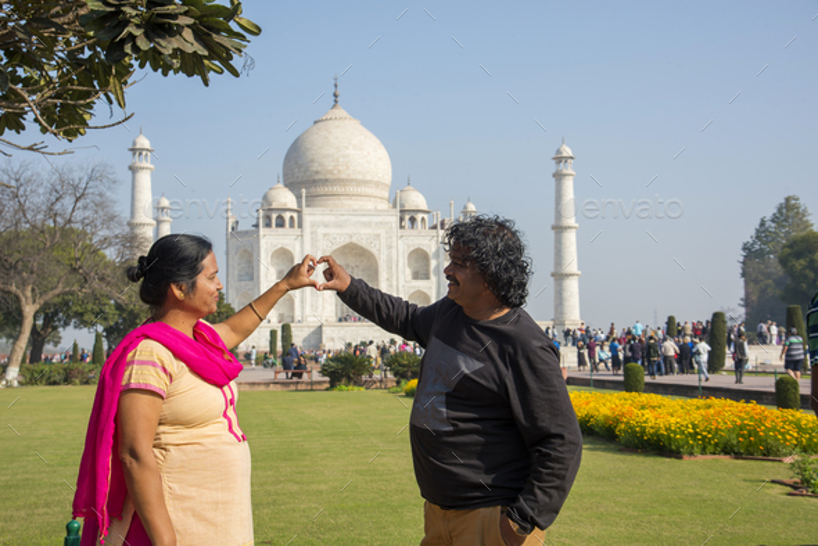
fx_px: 1091
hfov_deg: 41.1
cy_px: 273
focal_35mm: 48
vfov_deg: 28.1
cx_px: 409
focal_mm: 48
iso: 100
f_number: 8
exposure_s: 1/250
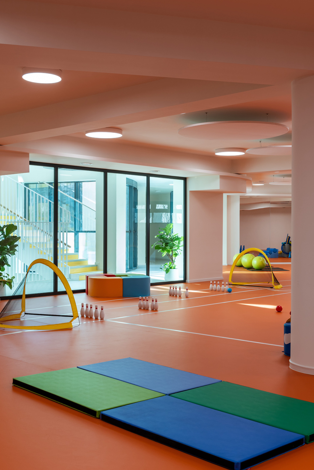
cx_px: 156
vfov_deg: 42.7
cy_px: 238
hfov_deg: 29.2
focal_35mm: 46
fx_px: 602
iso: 100
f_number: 9
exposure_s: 1/10
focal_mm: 30
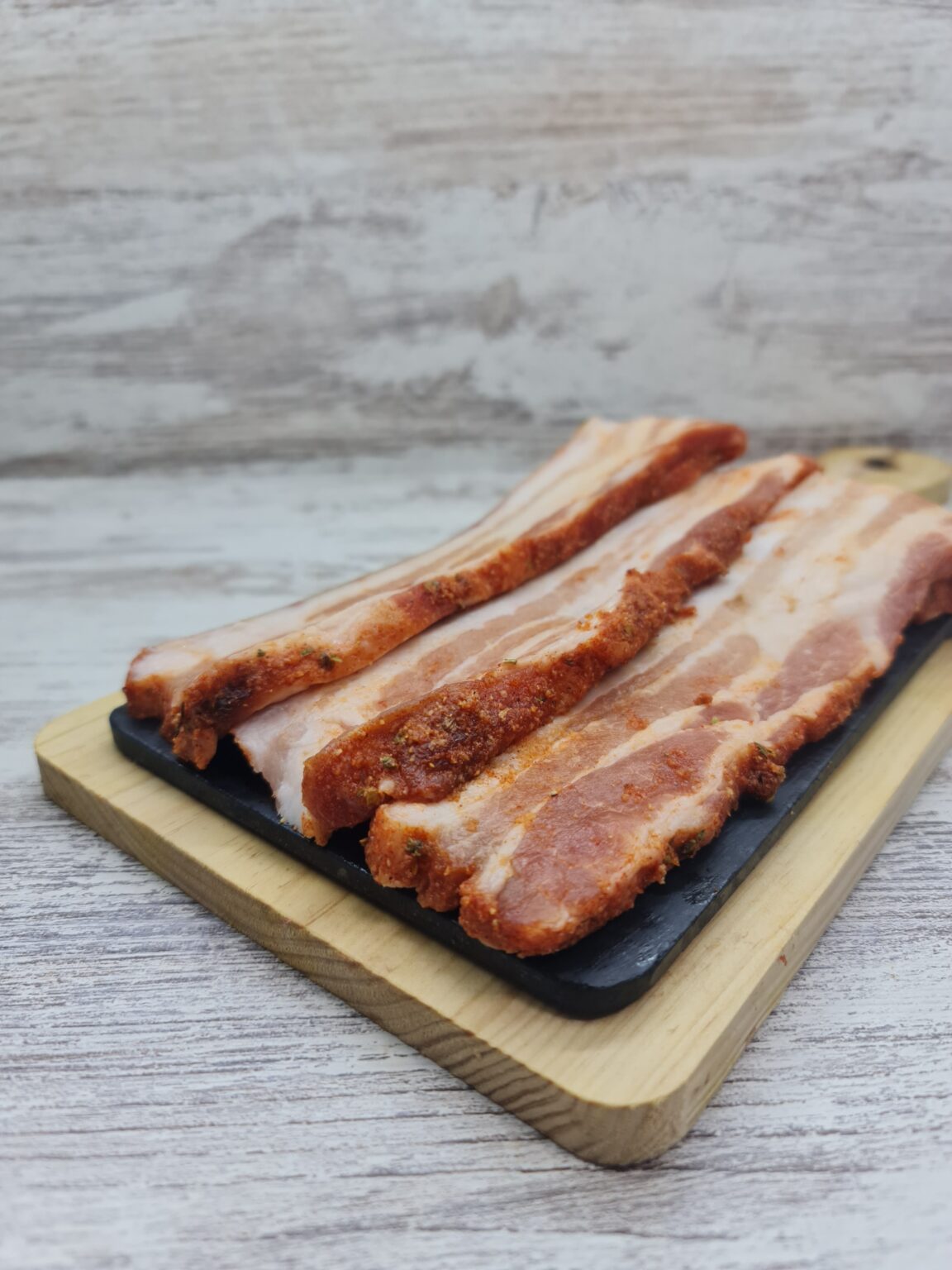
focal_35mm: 25
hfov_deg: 54.9
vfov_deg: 69.4
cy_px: 635
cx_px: 476
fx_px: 917
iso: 200
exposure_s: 1/100
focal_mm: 7
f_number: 1.8
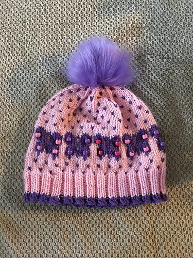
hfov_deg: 48.2
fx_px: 216
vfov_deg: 61.7
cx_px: 96
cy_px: 129
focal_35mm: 29
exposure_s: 1/4
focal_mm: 4.15
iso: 80
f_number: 2.2
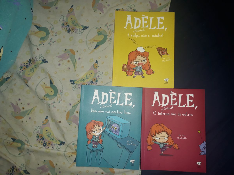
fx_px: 183
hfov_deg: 65.3
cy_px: 88
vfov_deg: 51.4
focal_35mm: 27
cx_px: 117
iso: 40
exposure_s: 1/40
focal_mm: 3.6
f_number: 1.9
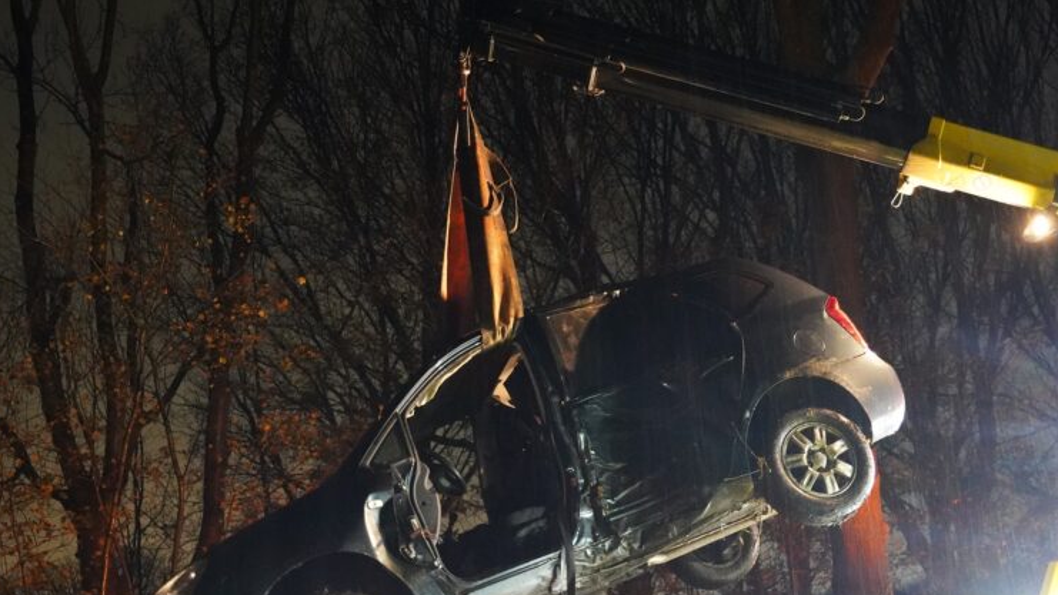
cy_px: 439
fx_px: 1178
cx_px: 534
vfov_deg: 28.0
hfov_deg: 48.4
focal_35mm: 42
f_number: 4
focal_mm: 29
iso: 12800
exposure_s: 1/20
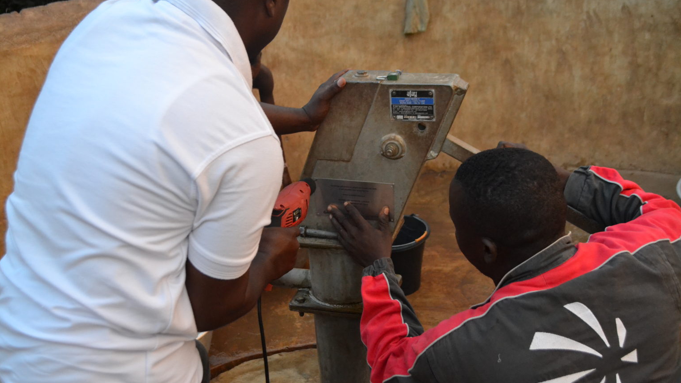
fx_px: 740
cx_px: 340
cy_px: 204
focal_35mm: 41
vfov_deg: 29.0
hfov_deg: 49.4
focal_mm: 26
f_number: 4.2
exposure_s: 1/60
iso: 2500
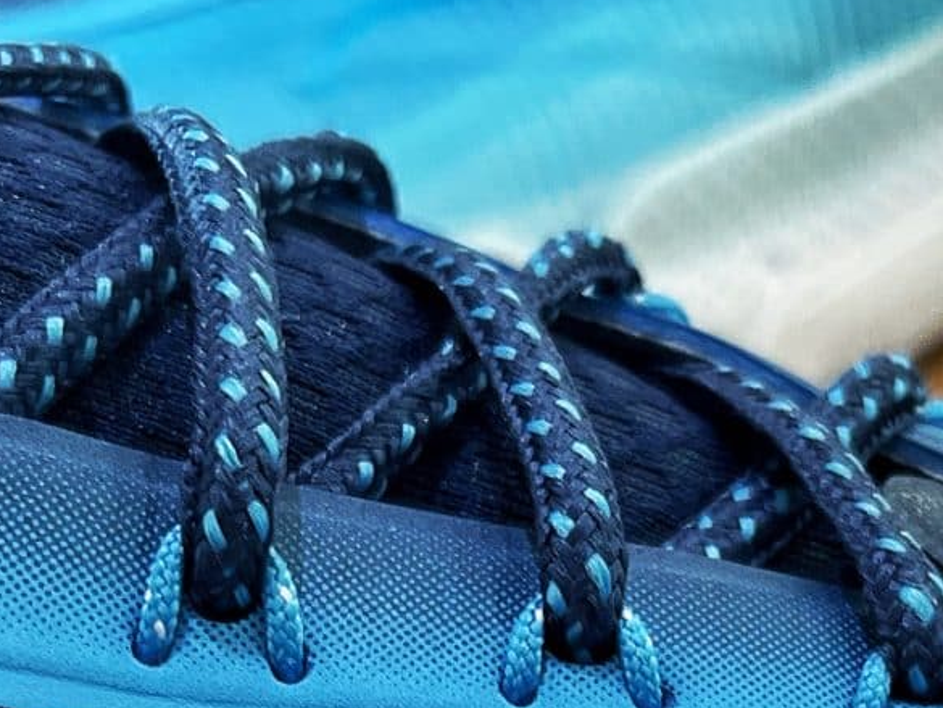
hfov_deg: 21.5
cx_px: 584
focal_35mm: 91
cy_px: 1135
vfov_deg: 14.8
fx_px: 2480
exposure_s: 1/60
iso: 160
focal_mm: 5.1
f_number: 1.6
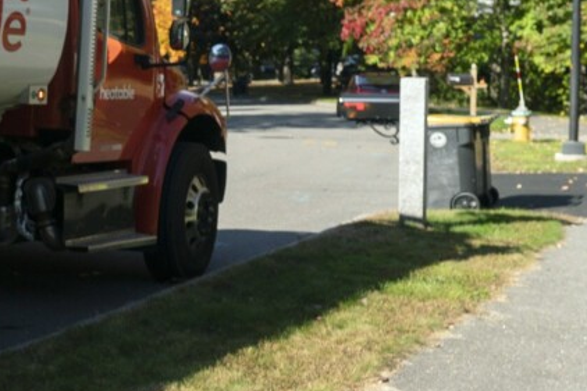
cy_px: 270
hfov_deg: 27.1
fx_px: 1043
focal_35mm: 64
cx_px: -149
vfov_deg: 21.1
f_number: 4
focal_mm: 18
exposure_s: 1/1000
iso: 200
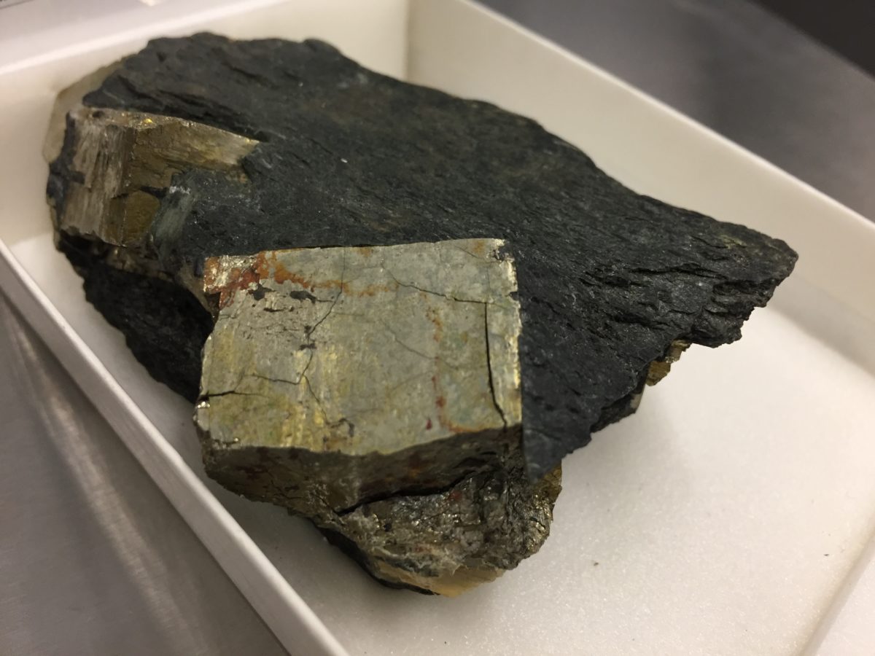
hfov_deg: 61.7
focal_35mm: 29
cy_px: 328
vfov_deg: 48.2
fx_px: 733
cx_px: 438
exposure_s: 1/30
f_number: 2.2
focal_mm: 4.15
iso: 50
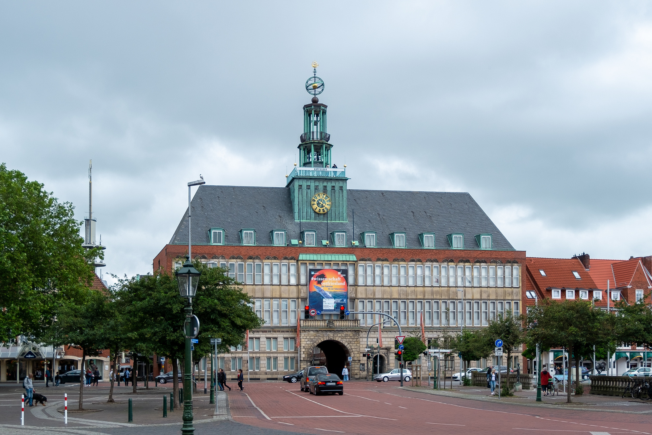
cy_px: 218
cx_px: 326
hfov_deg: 46.4
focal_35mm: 42
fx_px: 761
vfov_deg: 31.9
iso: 200
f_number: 4.5
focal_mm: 28.2
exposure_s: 1/750
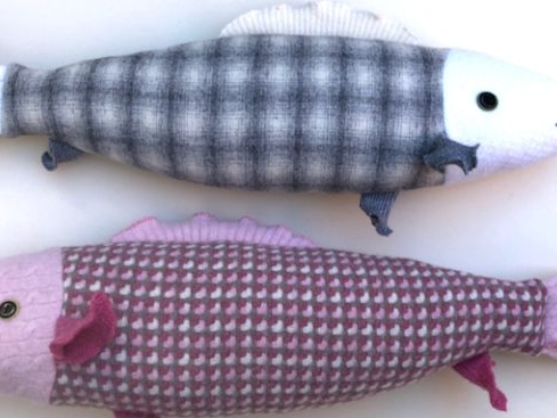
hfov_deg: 42.9
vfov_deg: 32.8
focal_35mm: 44
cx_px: 267
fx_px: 708
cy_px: 246
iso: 25
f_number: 1.8
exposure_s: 1/120
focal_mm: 3.99
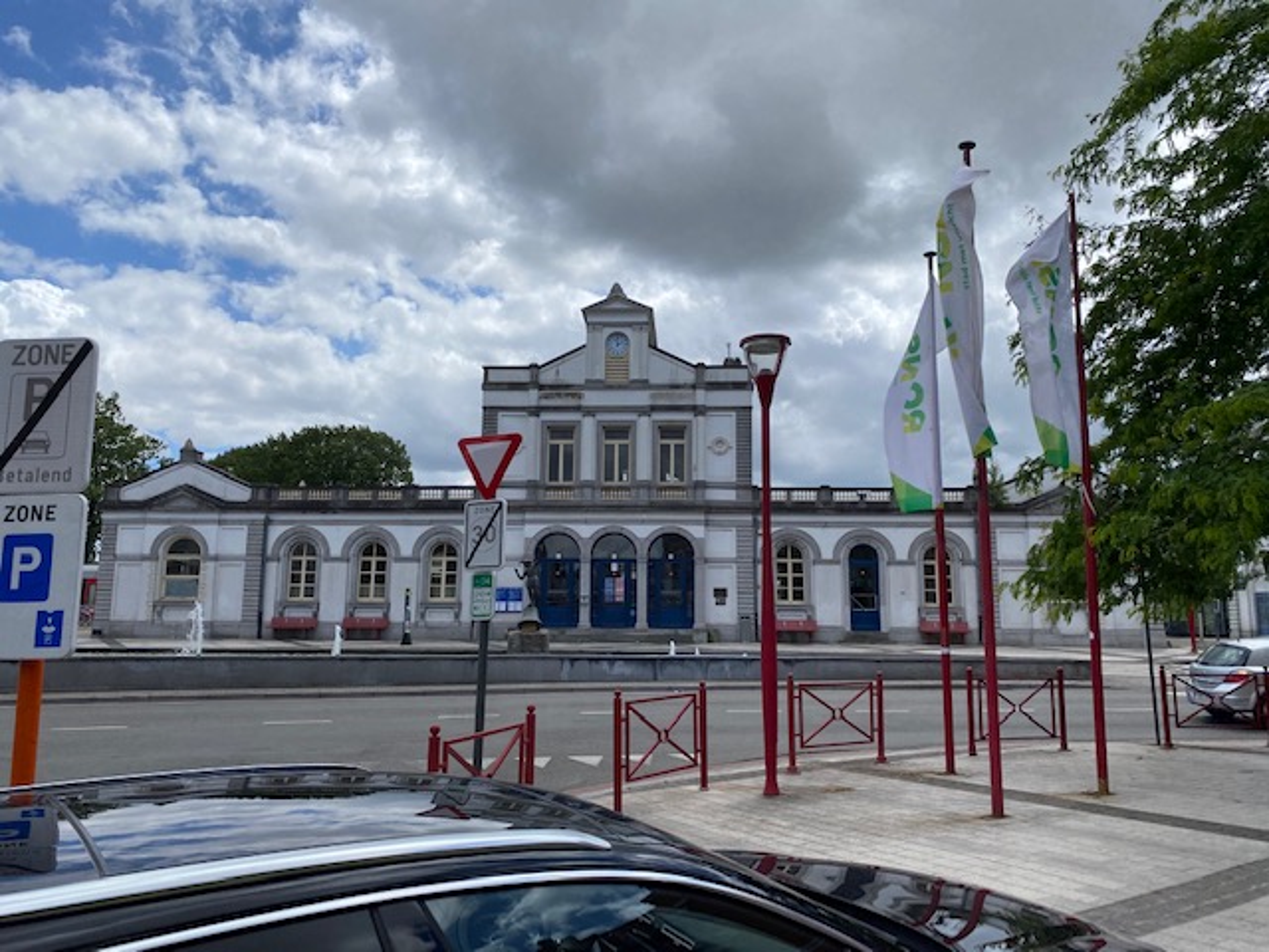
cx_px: 634
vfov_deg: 53.1
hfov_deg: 67.3
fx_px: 953
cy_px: 476
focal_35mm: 26
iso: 32
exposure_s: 1/4274
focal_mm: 4.25
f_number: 1.8
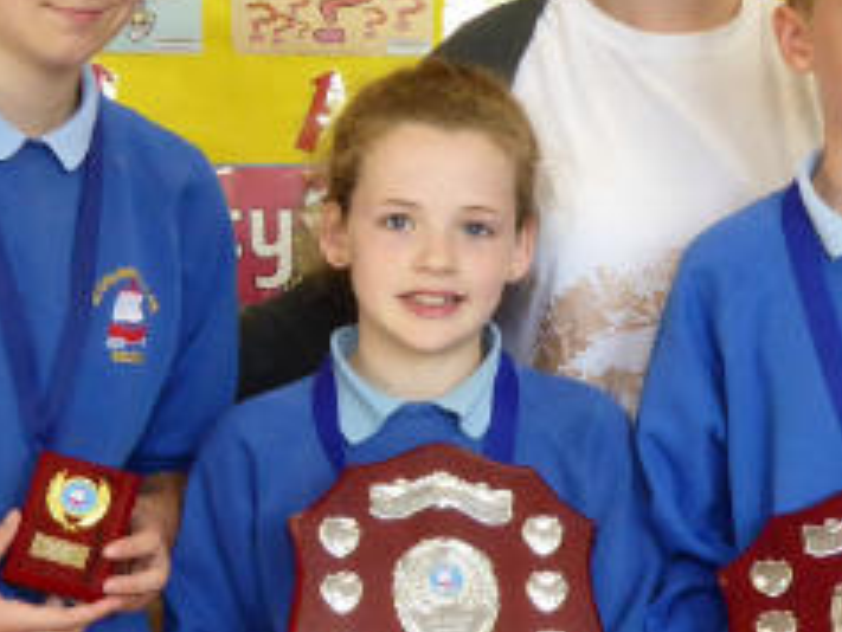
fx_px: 3285
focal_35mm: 135
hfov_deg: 14.6
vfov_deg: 11.0
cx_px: 529
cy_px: 447
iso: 400
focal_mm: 7.2
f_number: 3.8
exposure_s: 1/40
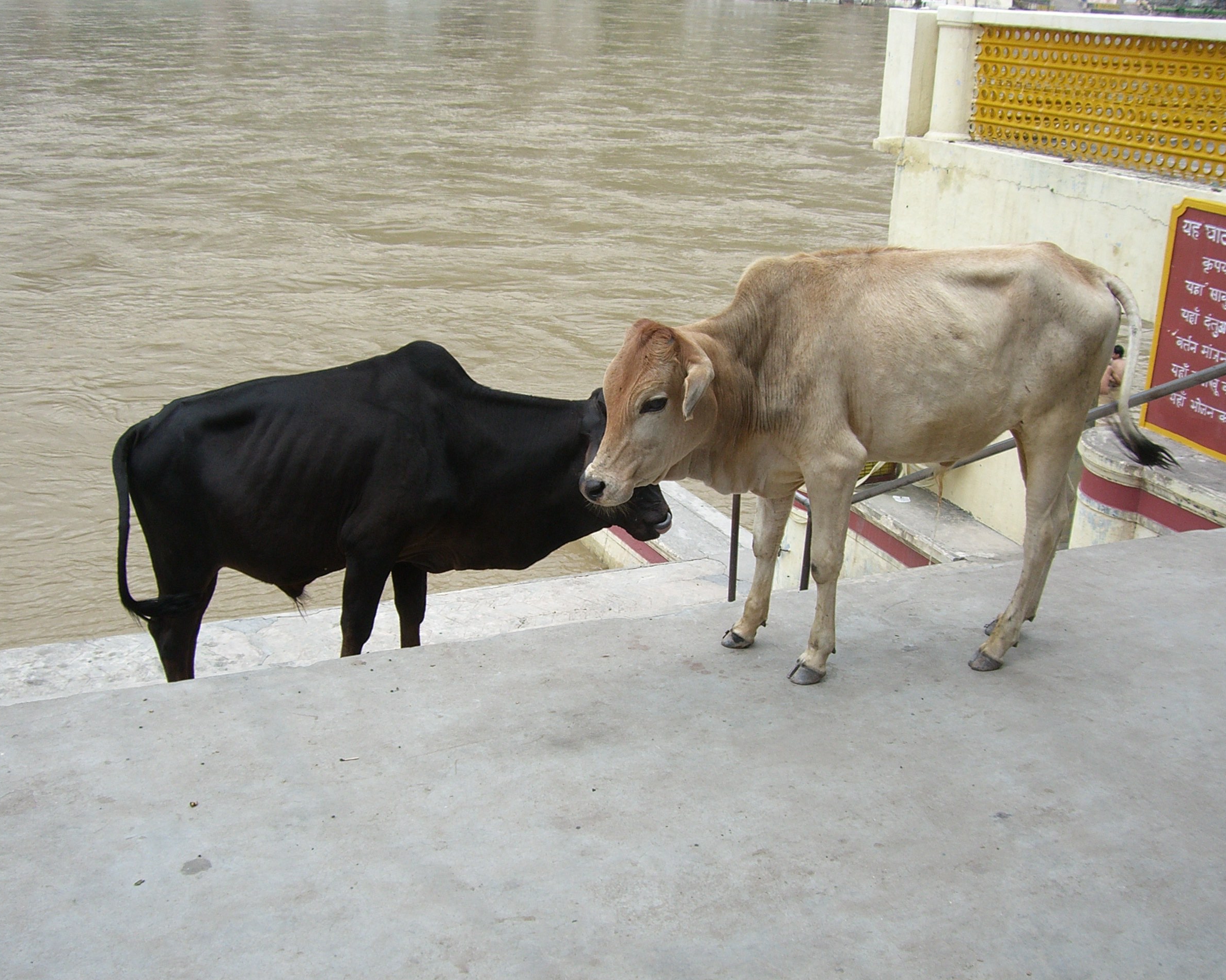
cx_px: 632
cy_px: 487
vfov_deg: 37.3
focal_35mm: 40
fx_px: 1451
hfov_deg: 45.8
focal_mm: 6.2
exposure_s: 1/250
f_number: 4.3
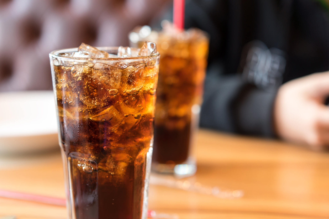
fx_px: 503
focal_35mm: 55
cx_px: 164
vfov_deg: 24.6
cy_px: 110
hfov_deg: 36.2
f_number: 2.8
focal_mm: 55
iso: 100
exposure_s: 1/60
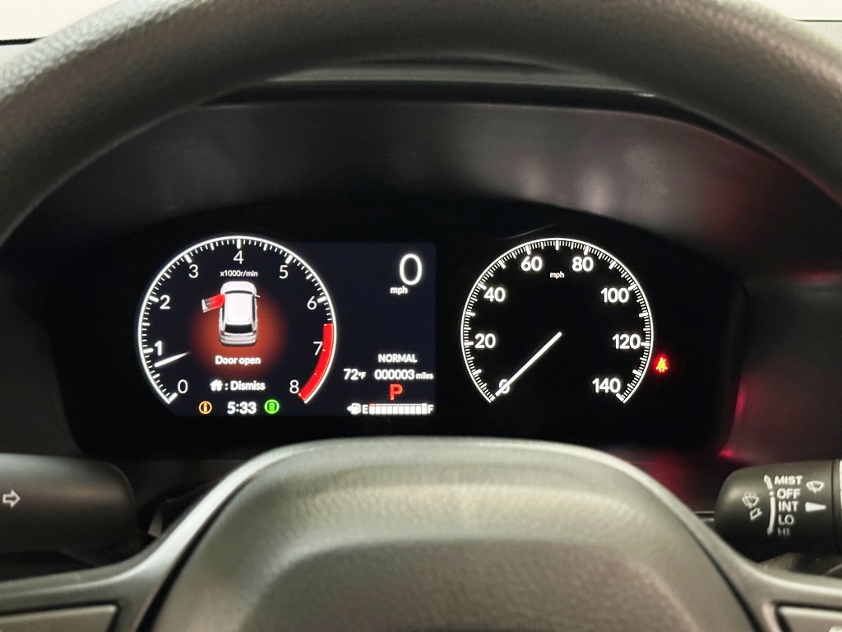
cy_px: 316
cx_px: 421
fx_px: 1168
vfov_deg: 30.3
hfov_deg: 39.7
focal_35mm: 48
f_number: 1.78
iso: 640
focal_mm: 6.86
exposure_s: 1/26
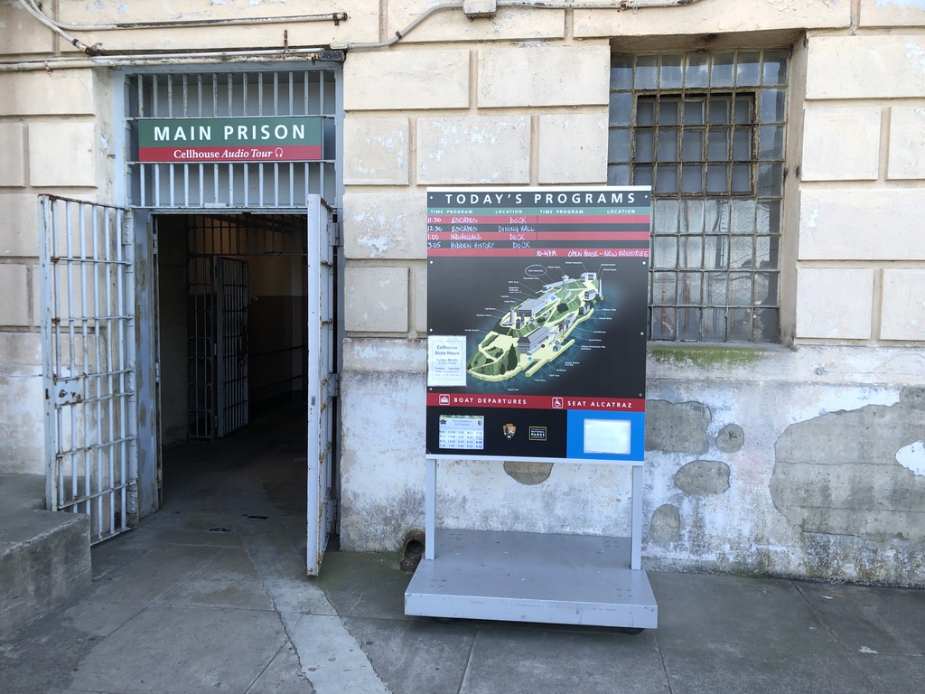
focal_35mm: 28
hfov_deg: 63.4
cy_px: 347
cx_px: 462
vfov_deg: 49.7
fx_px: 748
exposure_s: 1/126
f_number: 1.8
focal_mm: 4
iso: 20
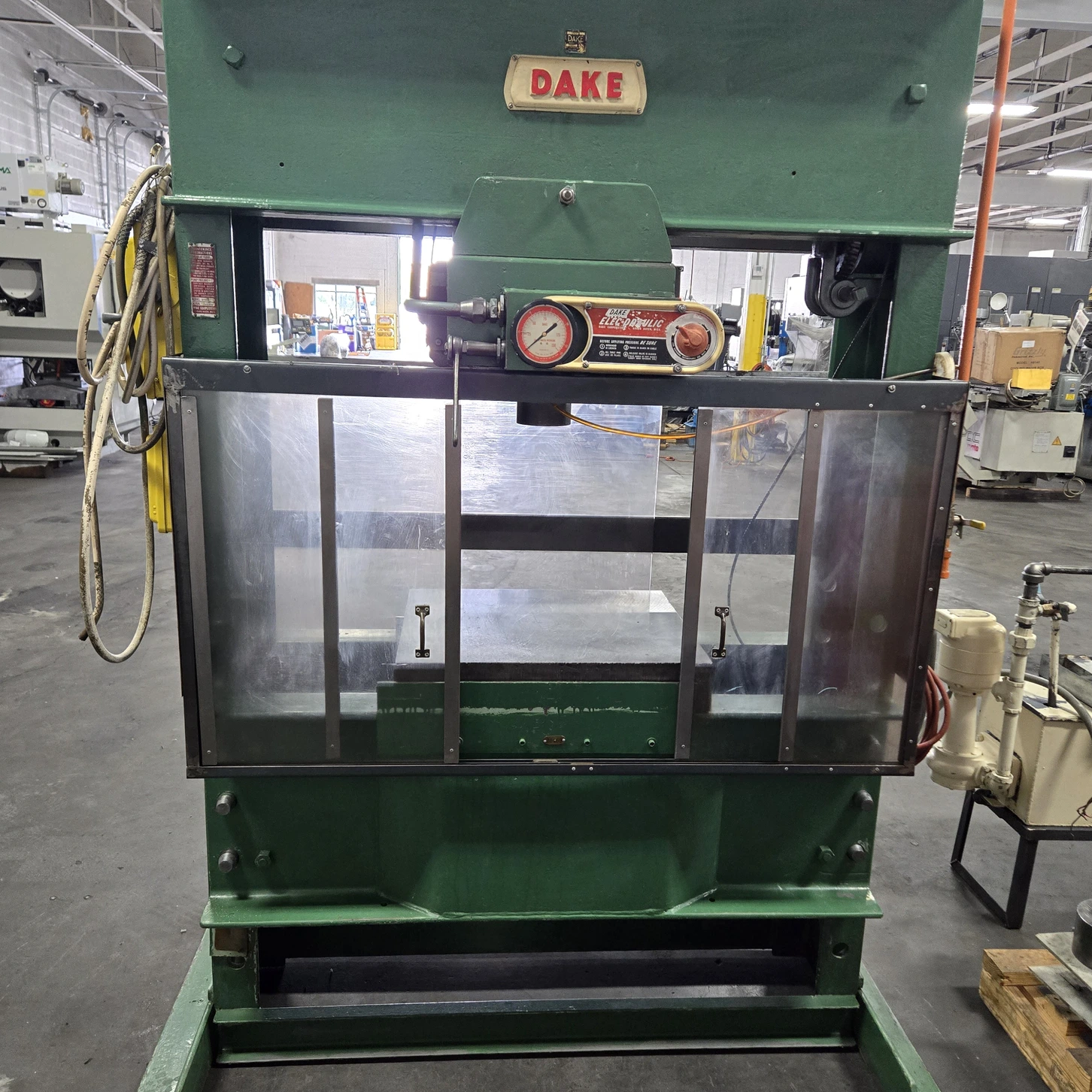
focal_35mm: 28
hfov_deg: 57.3
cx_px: 540
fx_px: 999
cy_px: 554
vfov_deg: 57.3
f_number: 1.8
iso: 640
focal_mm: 5.4
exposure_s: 1/120
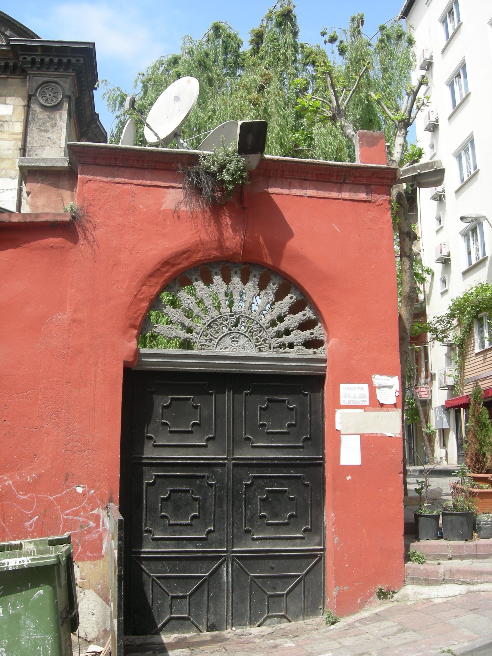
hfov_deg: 39.7
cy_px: 328
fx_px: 682
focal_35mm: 36
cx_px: 246
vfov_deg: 51.4
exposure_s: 1/207
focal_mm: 7.5
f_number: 5.4
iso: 64
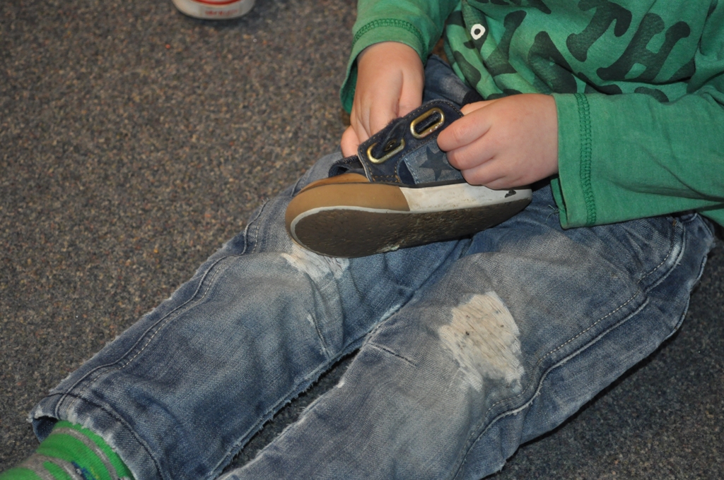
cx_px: 362
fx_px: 1326
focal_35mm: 66
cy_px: 240
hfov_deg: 30.5
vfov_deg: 20.6
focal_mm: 44
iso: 800
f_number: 5.3
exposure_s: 1/60
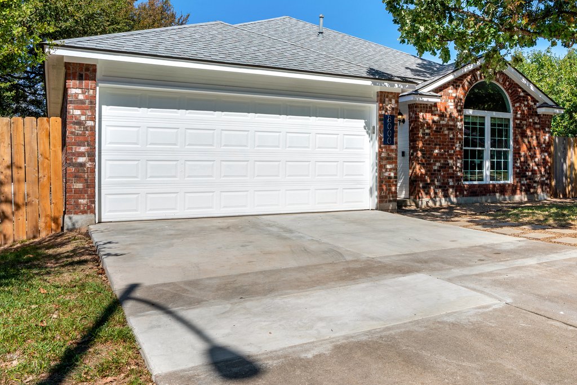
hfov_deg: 55.9
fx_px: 513
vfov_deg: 41.1
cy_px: 191
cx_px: 433
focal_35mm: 32
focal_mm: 16
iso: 100
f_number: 10
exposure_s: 1/200
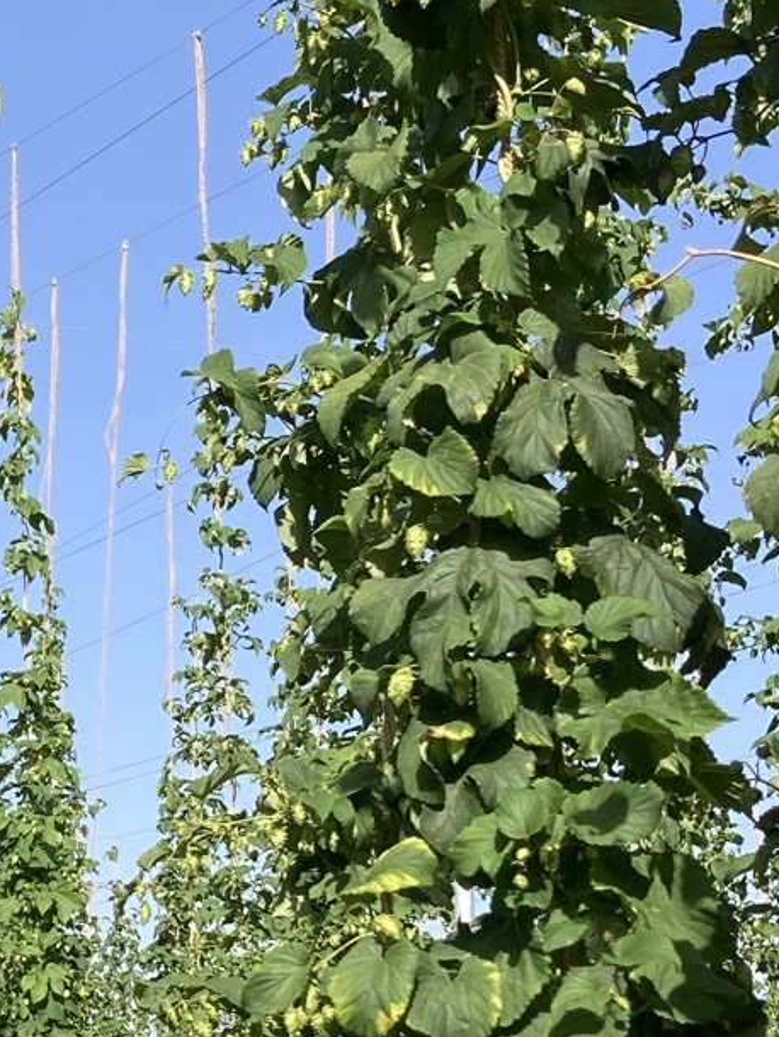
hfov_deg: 14.4
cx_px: -469
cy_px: 910
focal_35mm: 94
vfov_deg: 20.5
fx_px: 2819
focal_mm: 3.99
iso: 20
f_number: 1.8
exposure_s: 1/1091
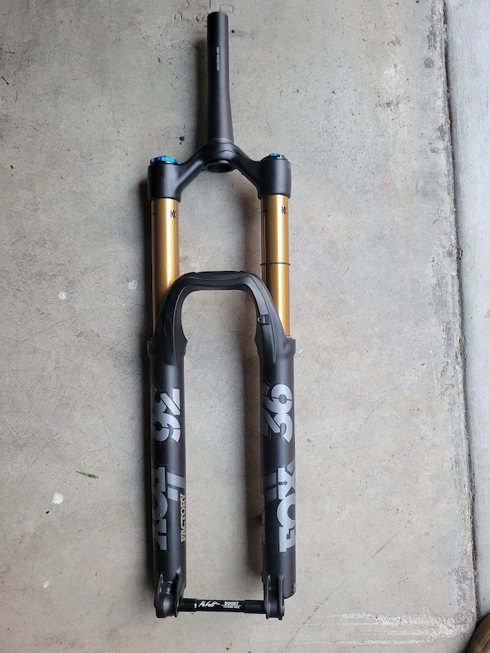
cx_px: 245
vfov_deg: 67.3
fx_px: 491
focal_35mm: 26
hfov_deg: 53.1
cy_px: 326
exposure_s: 1/120
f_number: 1.8
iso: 320
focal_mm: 5.4
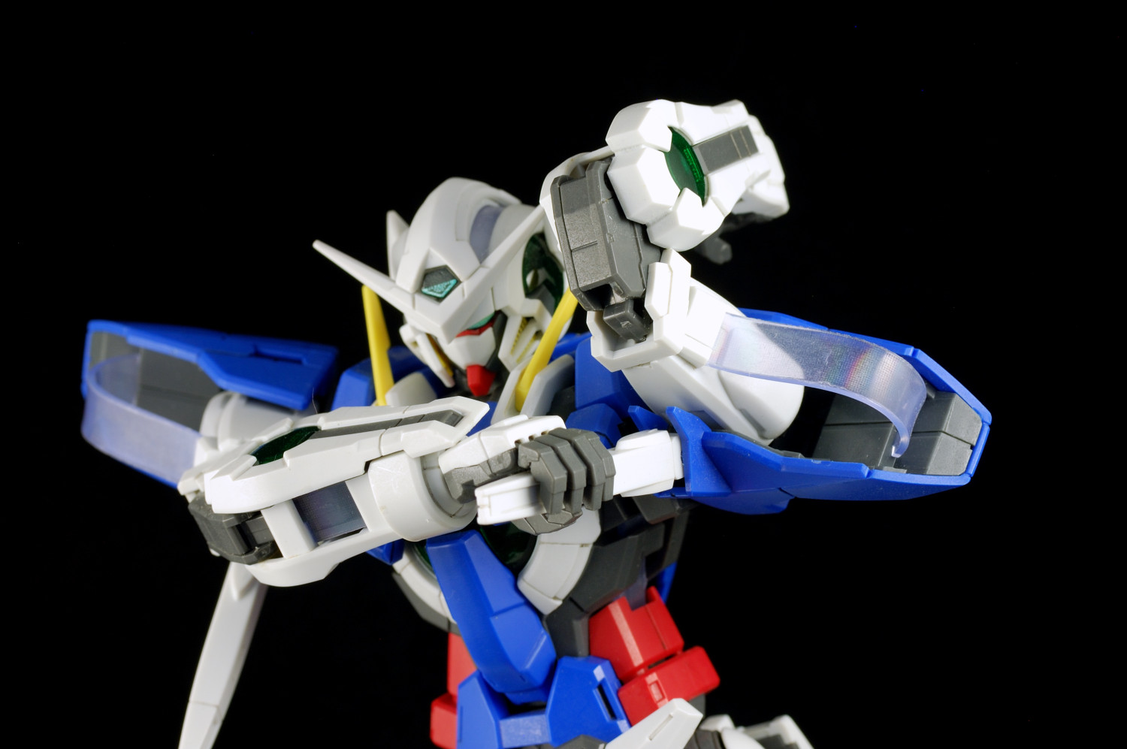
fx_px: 4222
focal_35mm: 135
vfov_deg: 10.1
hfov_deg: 15.2
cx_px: 564
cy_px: 374
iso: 200
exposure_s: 1/2
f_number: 16
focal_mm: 90
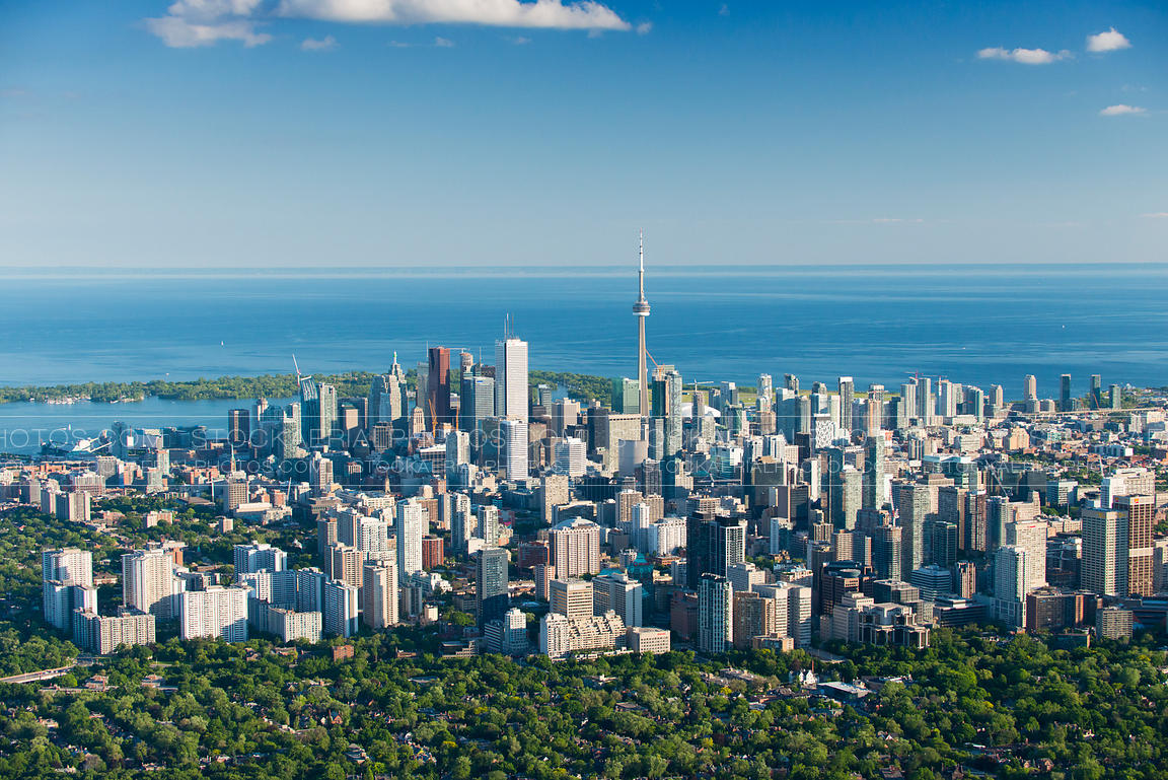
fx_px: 2272
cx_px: 584
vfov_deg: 19.5
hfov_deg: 28.8
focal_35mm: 70
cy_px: 390
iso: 1250
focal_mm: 70
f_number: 5
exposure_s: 1/1000
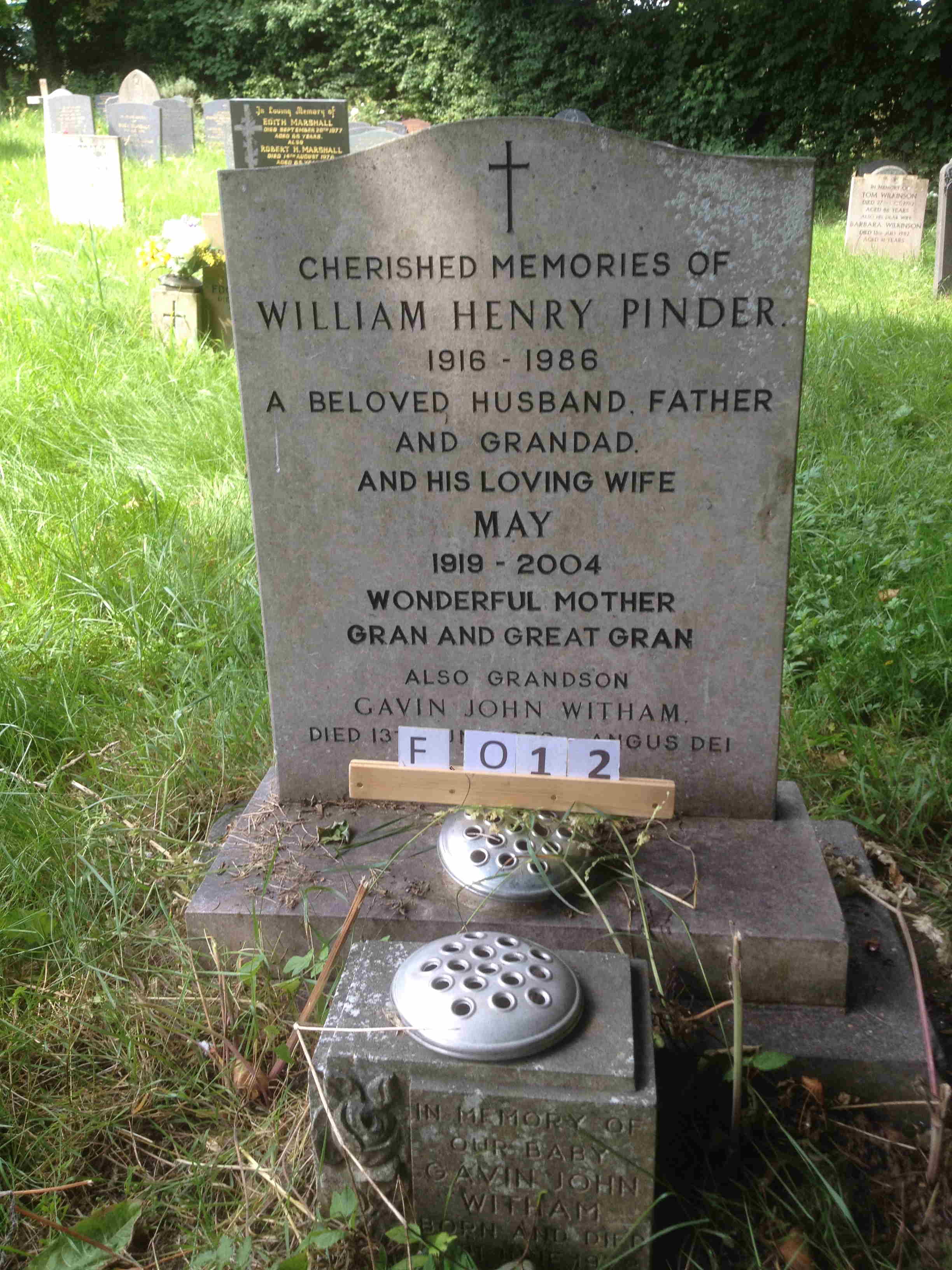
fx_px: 1283
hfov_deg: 40.7
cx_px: 476
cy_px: 635
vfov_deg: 52.6
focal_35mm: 35
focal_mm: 4.28
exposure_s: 1/145
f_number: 2.4
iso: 50
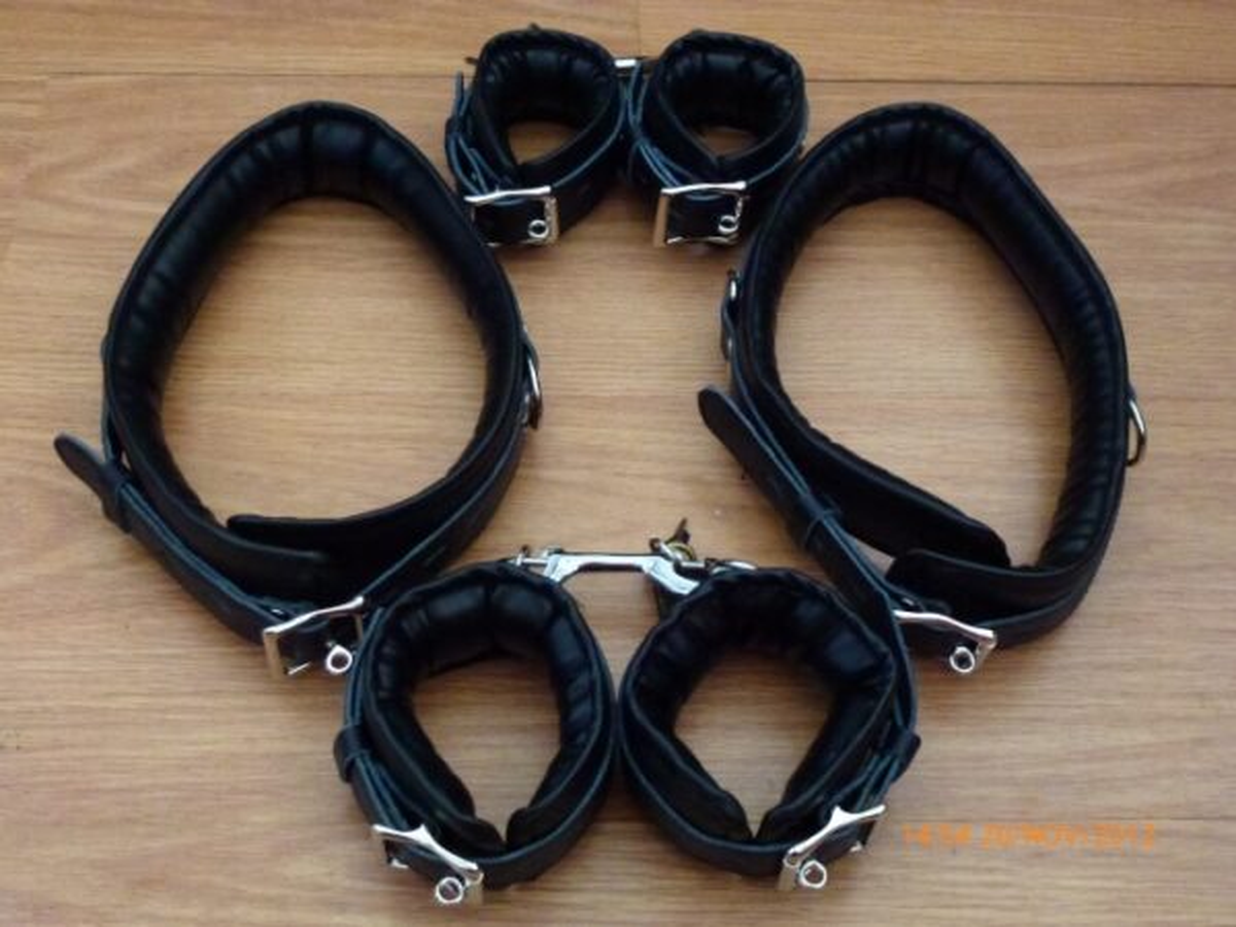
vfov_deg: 31.5
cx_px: 618
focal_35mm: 46
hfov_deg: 41.2
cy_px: 464
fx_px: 1642
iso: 800
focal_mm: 8
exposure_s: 1/30
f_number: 4
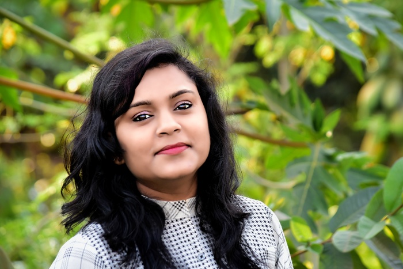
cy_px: 134
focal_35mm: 225
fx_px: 2519
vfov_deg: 6.1
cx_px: 202
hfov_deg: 9.1
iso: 500
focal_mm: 150
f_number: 7.1
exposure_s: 1/125
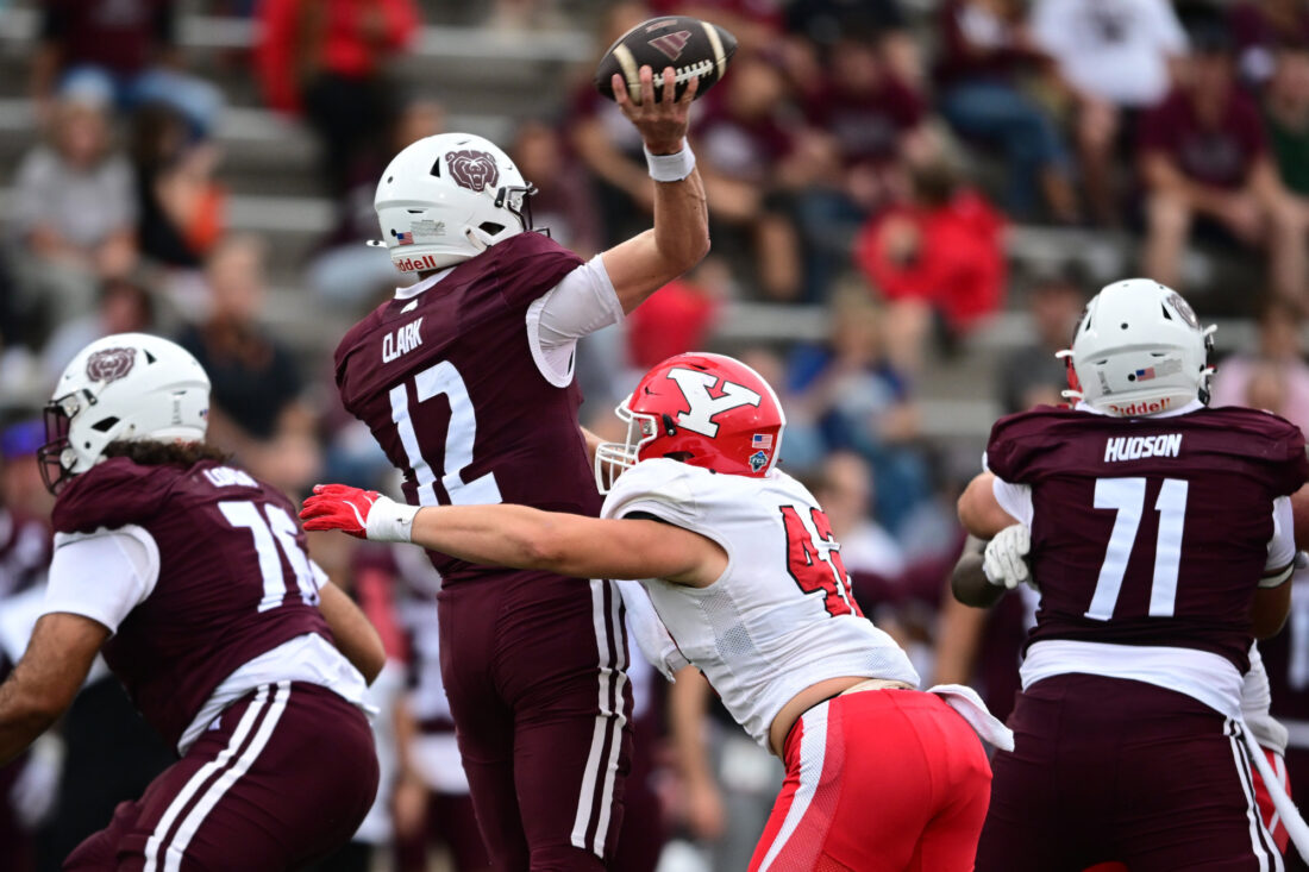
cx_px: 654
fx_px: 14541
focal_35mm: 400
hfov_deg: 5.2
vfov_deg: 3.4
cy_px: 436
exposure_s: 1/2500
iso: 1250
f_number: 2.8
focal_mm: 400
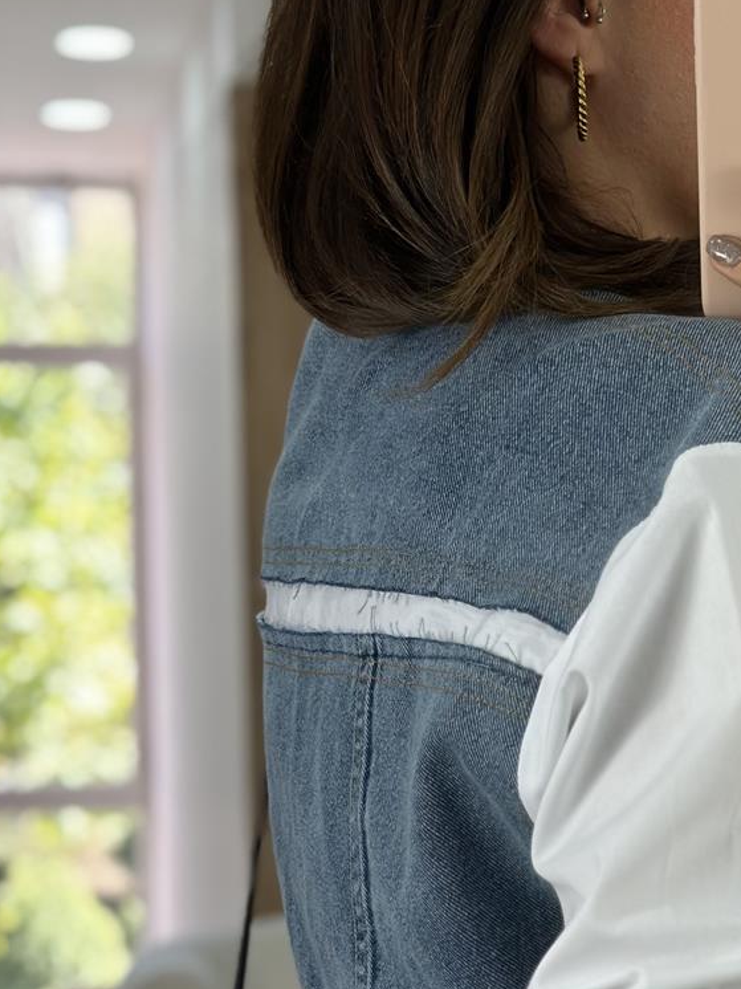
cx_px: 740
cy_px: 644
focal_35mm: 103
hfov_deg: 14.1
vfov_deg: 19.0
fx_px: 2941
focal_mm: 6.86
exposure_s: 1/313
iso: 80
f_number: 1.78
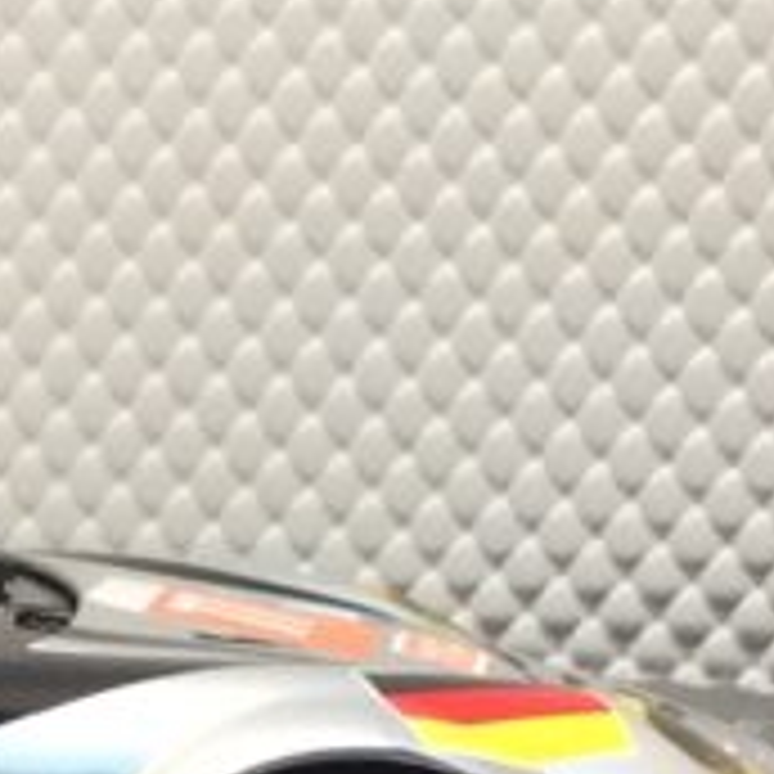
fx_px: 4250
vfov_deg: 10.3
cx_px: -752
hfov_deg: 9.7
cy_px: 857
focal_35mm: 168
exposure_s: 1/24
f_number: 2.4
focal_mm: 3.3
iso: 100
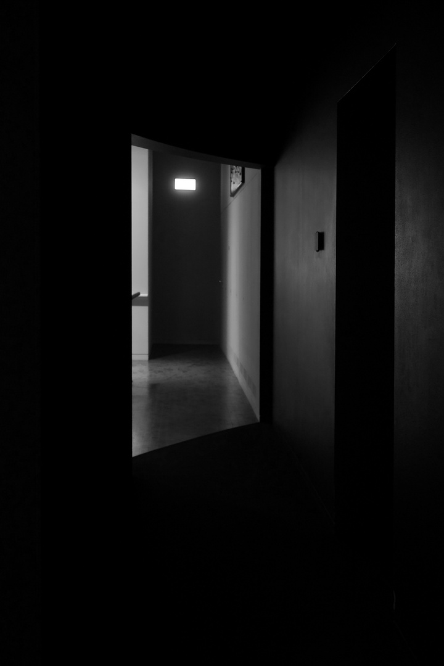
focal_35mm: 45
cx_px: 222
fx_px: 832
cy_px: 333
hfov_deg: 29.9
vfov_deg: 43.6
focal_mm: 30
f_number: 3.5
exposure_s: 1/20
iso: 800
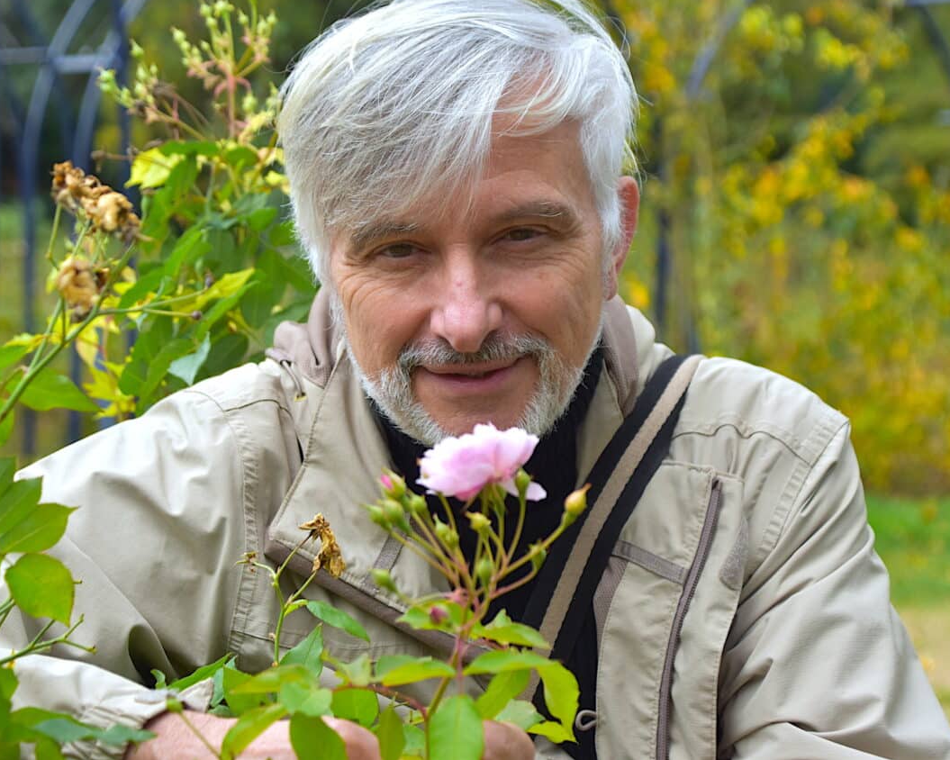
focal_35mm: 82
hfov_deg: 23.3
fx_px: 2306
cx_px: 511
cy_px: 377
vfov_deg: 18.7
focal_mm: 48
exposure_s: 1/250
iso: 280
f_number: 5.6
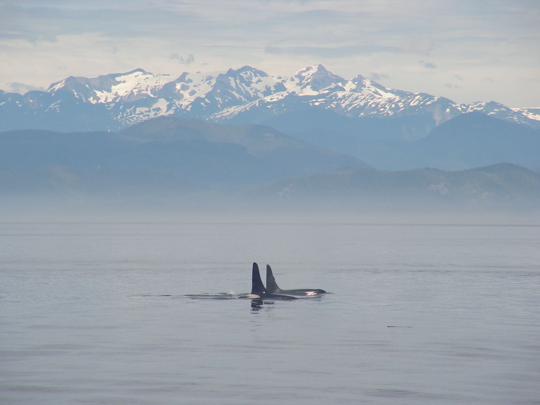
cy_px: 202
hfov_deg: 6.8
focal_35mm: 290
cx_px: 270
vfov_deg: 5.1
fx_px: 4524
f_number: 4.8
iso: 64
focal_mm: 48
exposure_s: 1/800
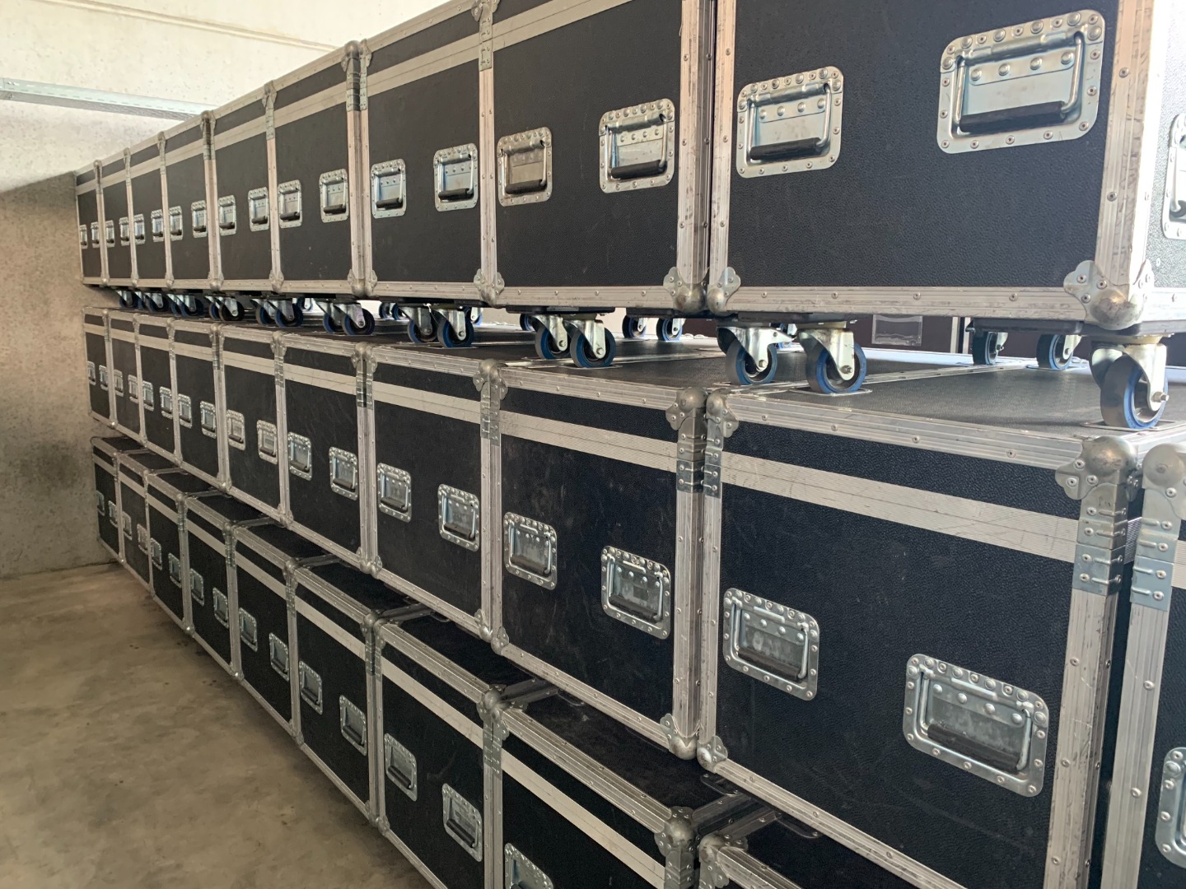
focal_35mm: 26
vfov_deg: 53.1
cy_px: 444
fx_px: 891
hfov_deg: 67.3
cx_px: 593
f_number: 1.8
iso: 320
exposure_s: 1/60
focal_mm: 4.25
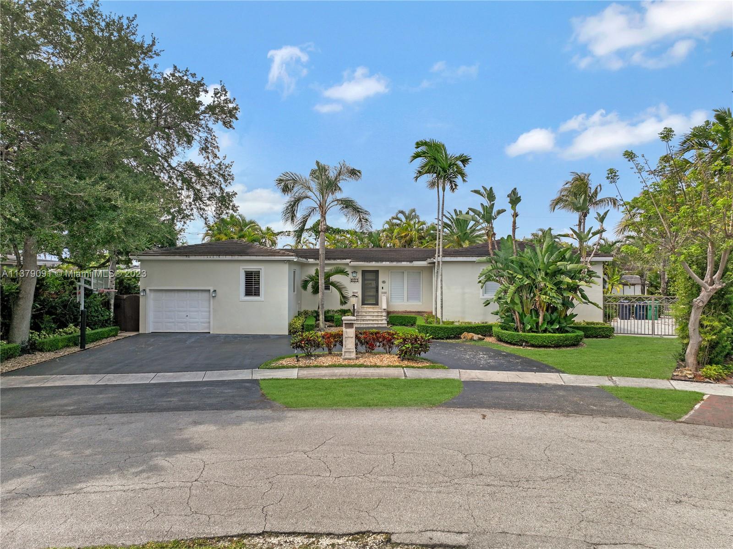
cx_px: 366
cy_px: 274
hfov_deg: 71.6
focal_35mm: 24
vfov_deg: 56.8
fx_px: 508
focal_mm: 12.29
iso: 200
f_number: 2.8
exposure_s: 1/2500
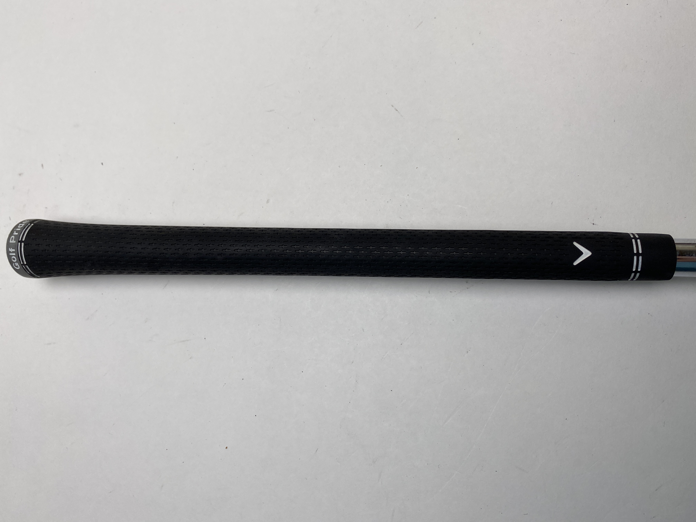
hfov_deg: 67.3
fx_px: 523
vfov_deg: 53.1
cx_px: 348
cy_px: 261
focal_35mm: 26
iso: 32
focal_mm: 4.25
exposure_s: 1/549
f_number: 1.8
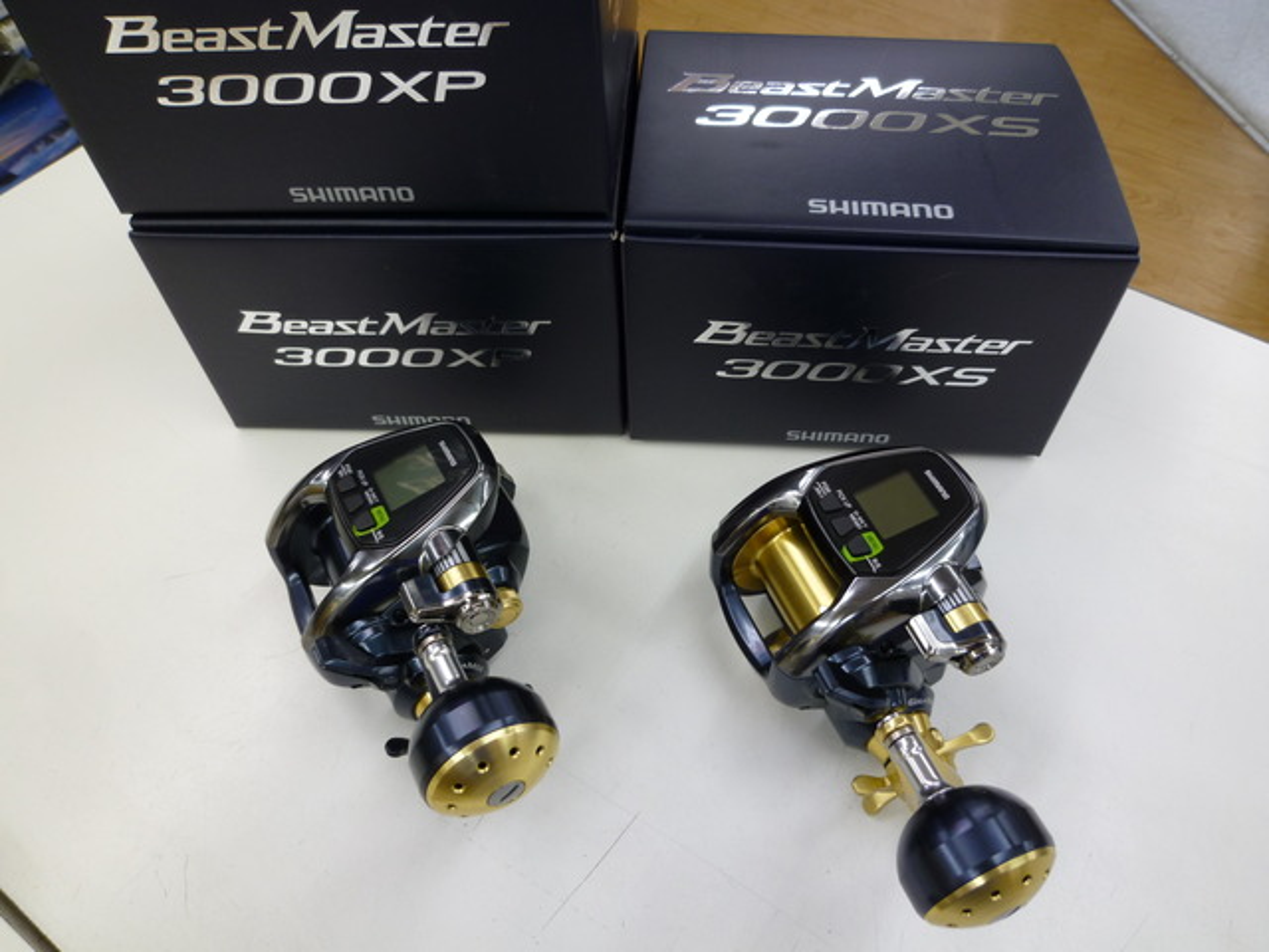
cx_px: 634
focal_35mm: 25
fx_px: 916
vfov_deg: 54.9
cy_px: 476
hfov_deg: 69.4
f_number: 2.8
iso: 80
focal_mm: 4.5
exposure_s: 1/30
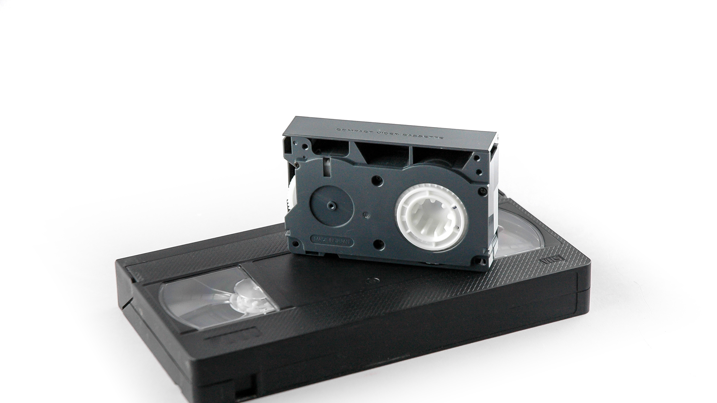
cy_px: 224
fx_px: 2091
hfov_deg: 19.5
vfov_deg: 11.0
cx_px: 358
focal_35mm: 110
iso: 500
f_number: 5
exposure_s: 1/125
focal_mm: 70
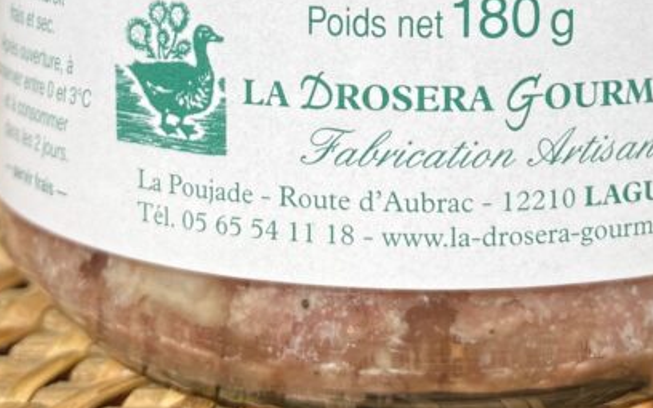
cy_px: -122
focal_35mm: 81
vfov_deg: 15.4
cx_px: 450
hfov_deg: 25.4
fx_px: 1442
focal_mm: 4.25
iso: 32
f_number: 1.8
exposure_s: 1/4115
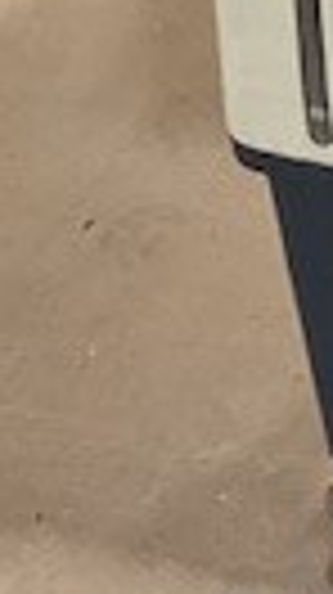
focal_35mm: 153
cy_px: -495
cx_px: 855
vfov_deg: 12.7
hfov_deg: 7.3
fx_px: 2408
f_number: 1.8
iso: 100
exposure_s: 1/50
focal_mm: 3
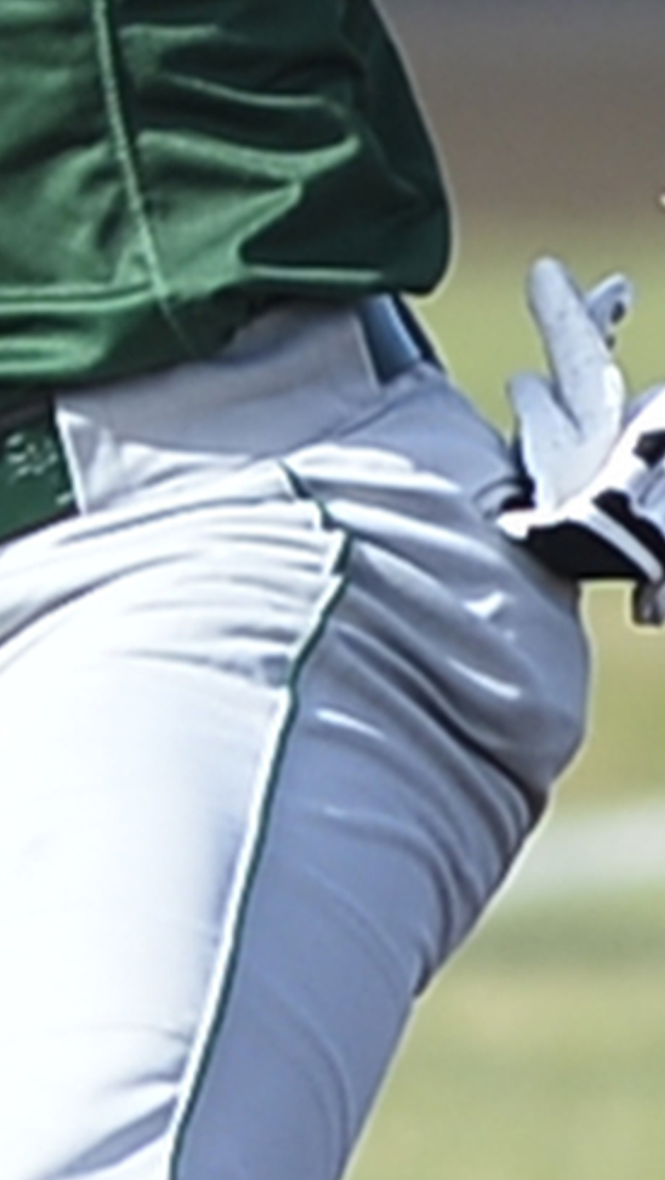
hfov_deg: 0.9
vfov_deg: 1.7
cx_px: -69
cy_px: 501
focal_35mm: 1288
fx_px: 40320
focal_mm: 300
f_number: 2.8
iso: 250
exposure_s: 1/3200
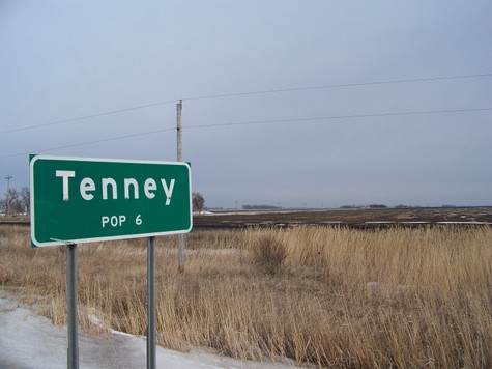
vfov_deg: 39.6
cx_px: 246
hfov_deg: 51.4
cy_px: 184
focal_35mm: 36
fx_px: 512
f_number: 4
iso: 64
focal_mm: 5.85
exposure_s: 1/800
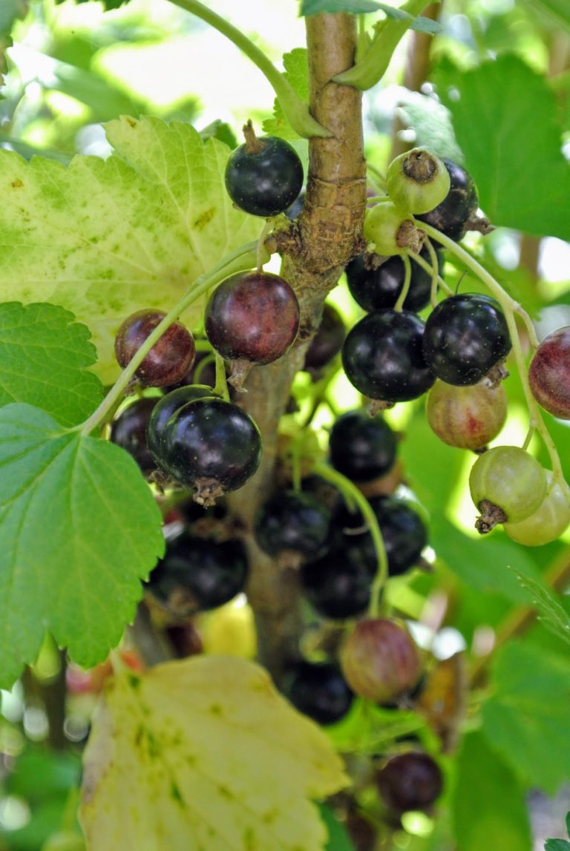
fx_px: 1918
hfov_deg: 16.9
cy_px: 426
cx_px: 285
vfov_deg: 25.0
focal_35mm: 81
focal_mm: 30
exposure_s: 1/125
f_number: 5.6
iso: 280
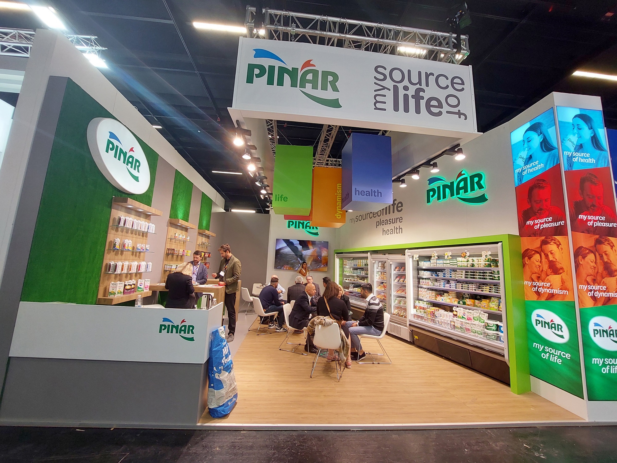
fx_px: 232
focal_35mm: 13
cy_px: 232
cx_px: 308
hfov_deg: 106.2
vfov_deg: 89.9
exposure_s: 1/100
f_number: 2.2
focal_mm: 1.74
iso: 80
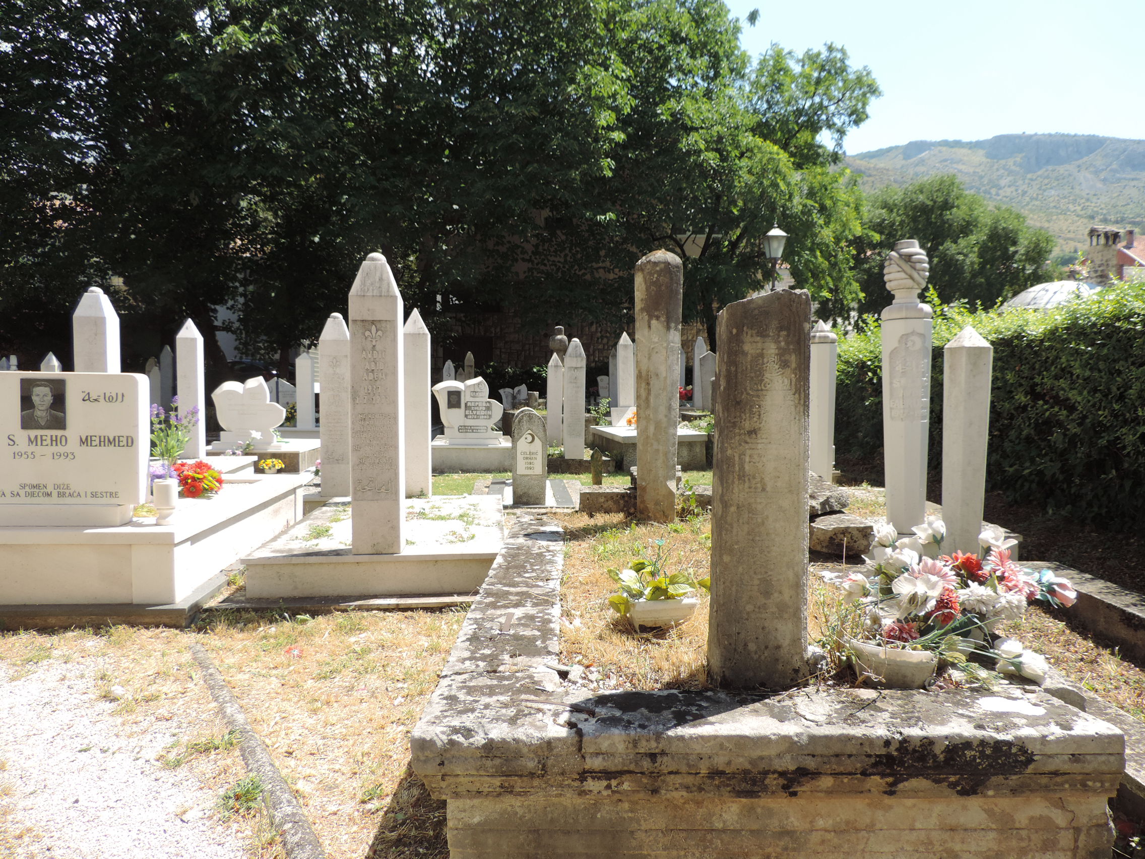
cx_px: 572
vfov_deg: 56.8
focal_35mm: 24
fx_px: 794
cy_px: 430
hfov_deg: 71.6
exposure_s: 1/500
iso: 80
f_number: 3
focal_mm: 4.3
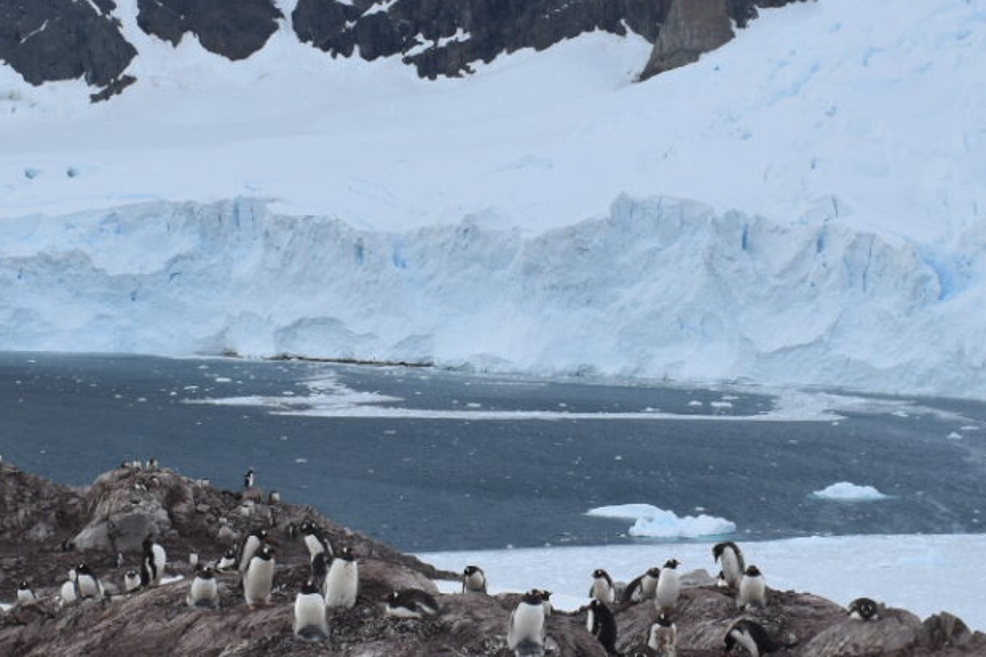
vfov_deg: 14.7
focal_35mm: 93
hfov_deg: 21.9
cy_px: 389
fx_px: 2554
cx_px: 461
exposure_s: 1/250
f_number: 8
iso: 100
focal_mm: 25
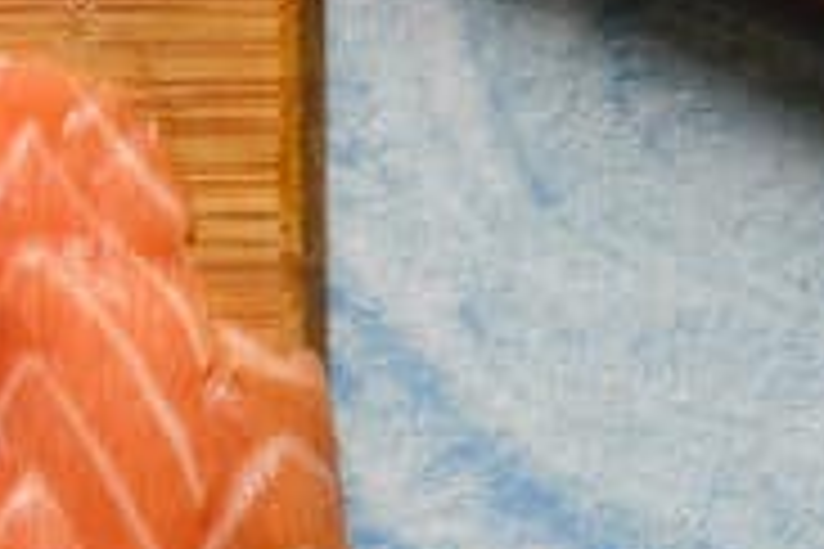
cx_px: -723
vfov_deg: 3.4
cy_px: 693
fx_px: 9224
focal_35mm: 403
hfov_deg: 5.0
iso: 3200
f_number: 16
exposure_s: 1/60
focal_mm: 60
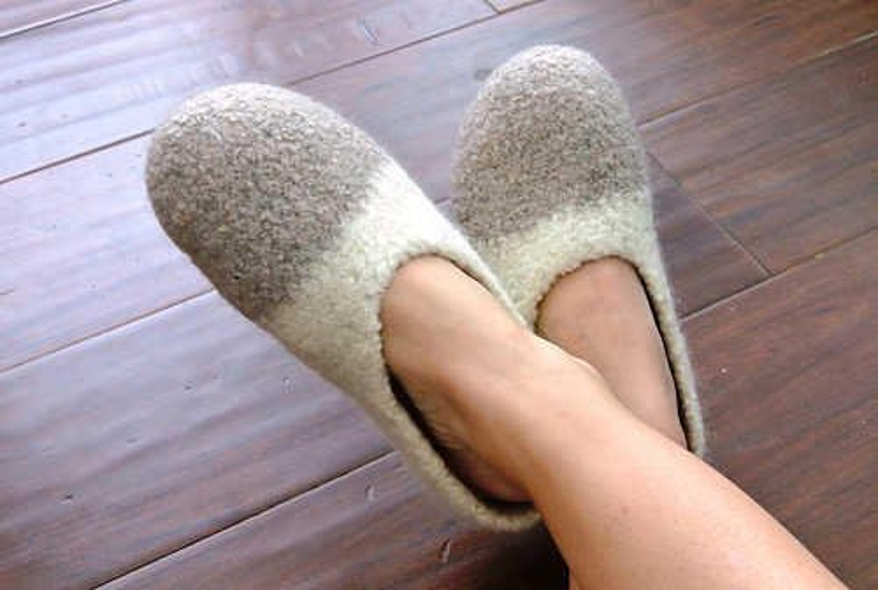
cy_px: 295
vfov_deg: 32.1
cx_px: 439
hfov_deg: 46.3
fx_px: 1027
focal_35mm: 42
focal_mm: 15.7
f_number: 4.2
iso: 400
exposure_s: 1/80
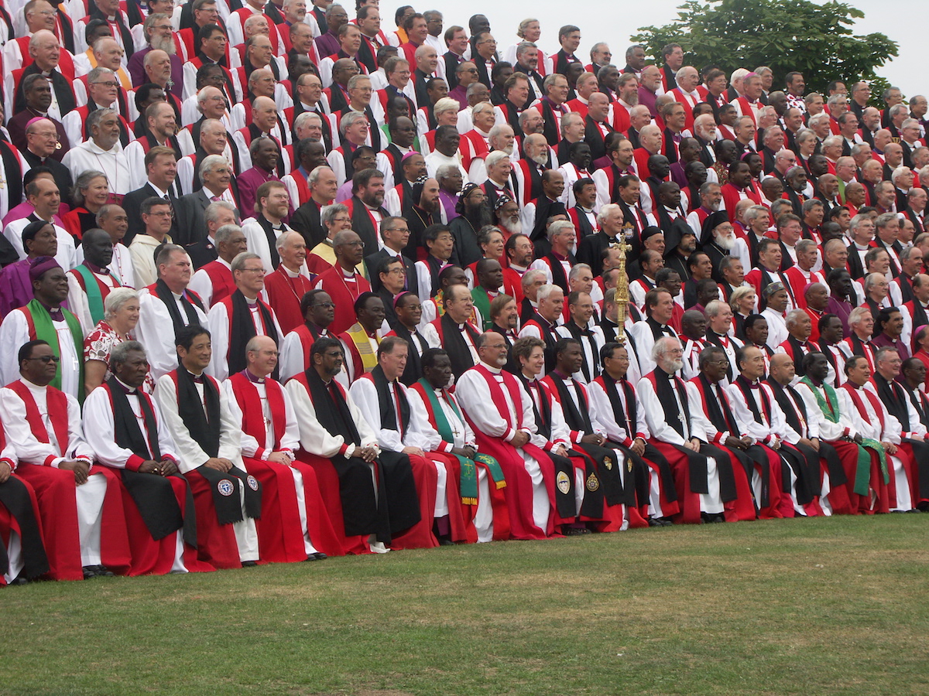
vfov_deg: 17.8
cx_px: 464
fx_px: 2227
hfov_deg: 23.6
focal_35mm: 83
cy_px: 348
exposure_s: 1/125
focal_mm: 21.13
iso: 64
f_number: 6.3
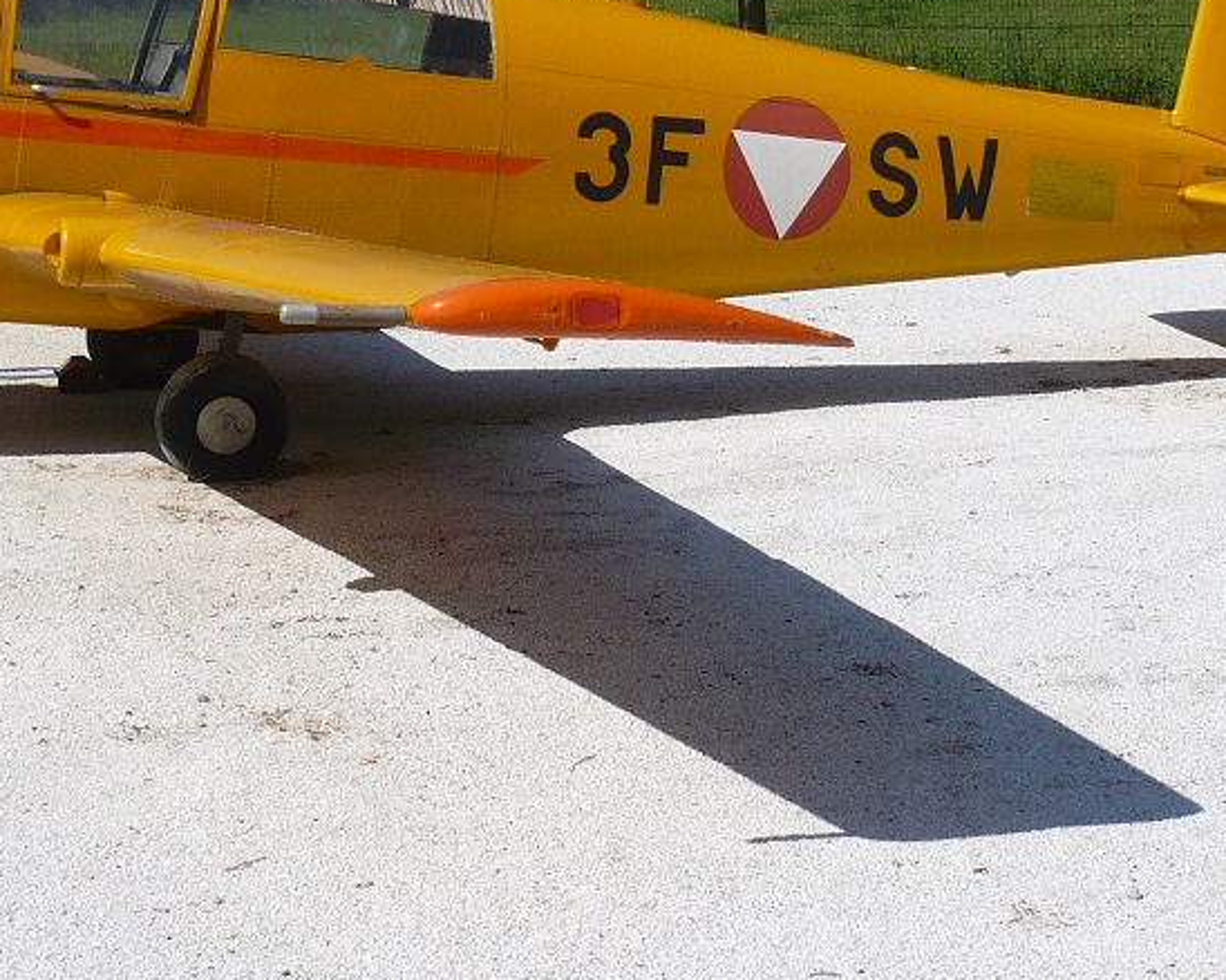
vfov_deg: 19.6
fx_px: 2793
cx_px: 443
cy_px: 114
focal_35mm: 77
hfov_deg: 24.7
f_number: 8
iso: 100
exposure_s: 1/320
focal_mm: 6
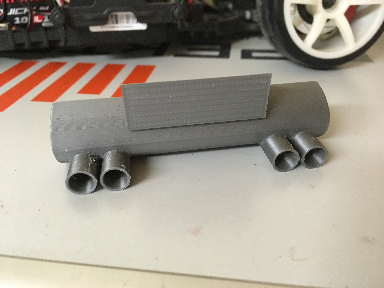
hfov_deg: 61.7
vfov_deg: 48.2
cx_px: 192
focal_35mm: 29
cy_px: 144
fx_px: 322
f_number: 2.2
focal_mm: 4.15
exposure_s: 1/20
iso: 200
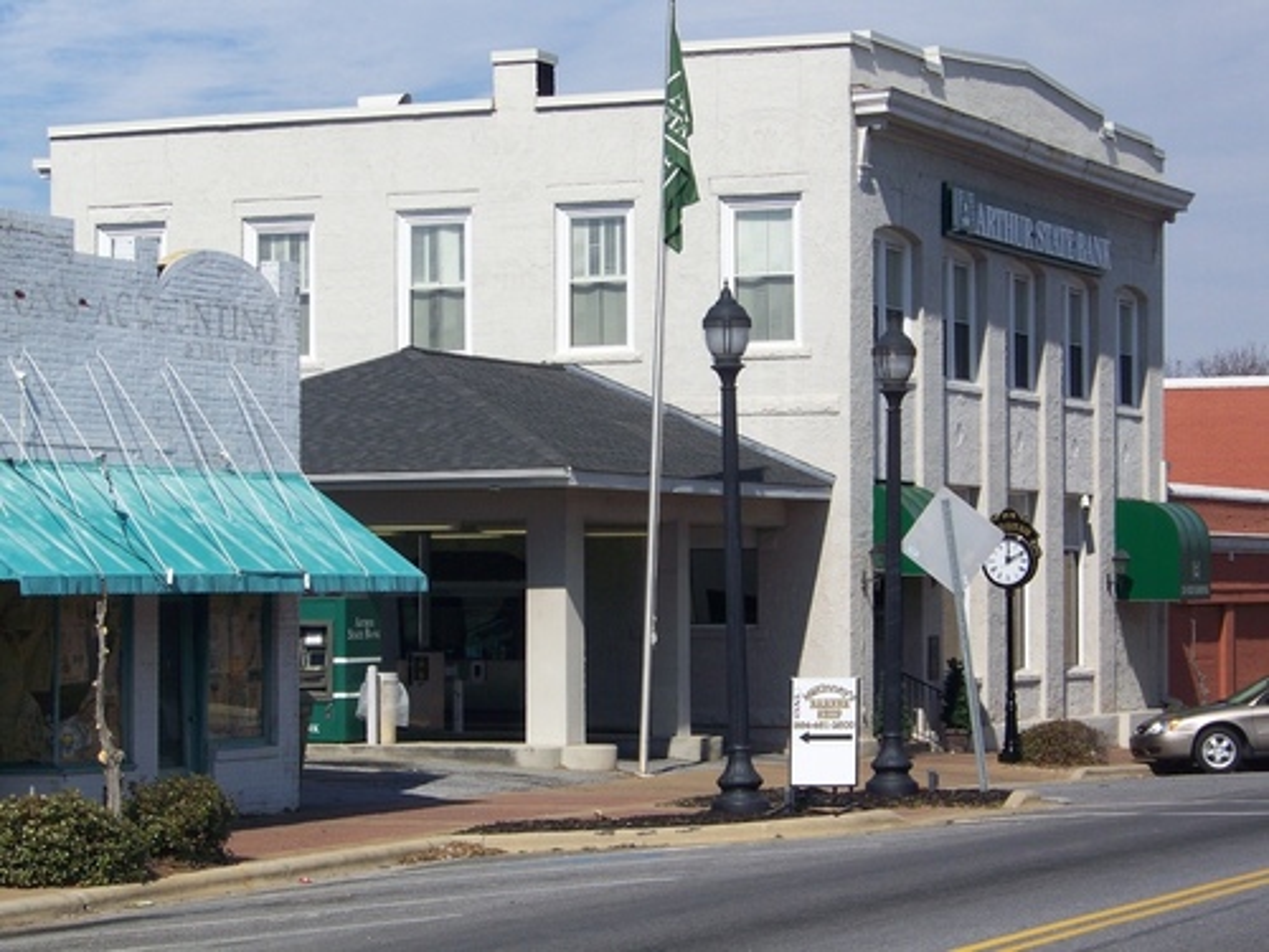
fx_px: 3886
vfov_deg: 14.0
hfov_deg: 18.5
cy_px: 476
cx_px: 634
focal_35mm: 106
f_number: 4.5
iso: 64
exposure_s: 1/500
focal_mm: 17.6
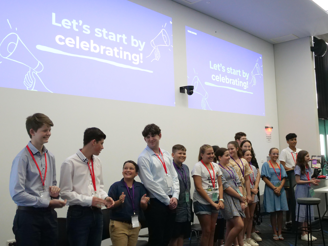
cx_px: 164
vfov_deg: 34.3
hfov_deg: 44.8
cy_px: 123
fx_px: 398
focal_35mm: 42
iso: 3200
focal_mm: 21
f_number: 2.8
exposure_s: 1/60
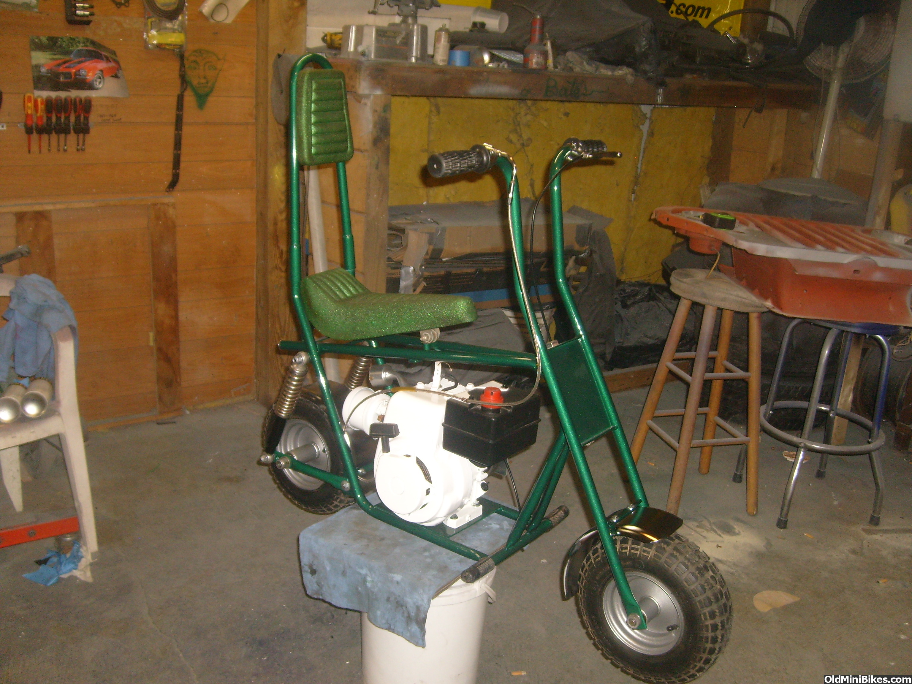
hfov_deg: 52.6
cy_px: 342
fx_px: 922
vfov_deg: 40.7
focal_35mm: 35
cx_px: 456
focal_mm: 5.8
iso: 160
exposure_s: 1/45
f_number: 2.8
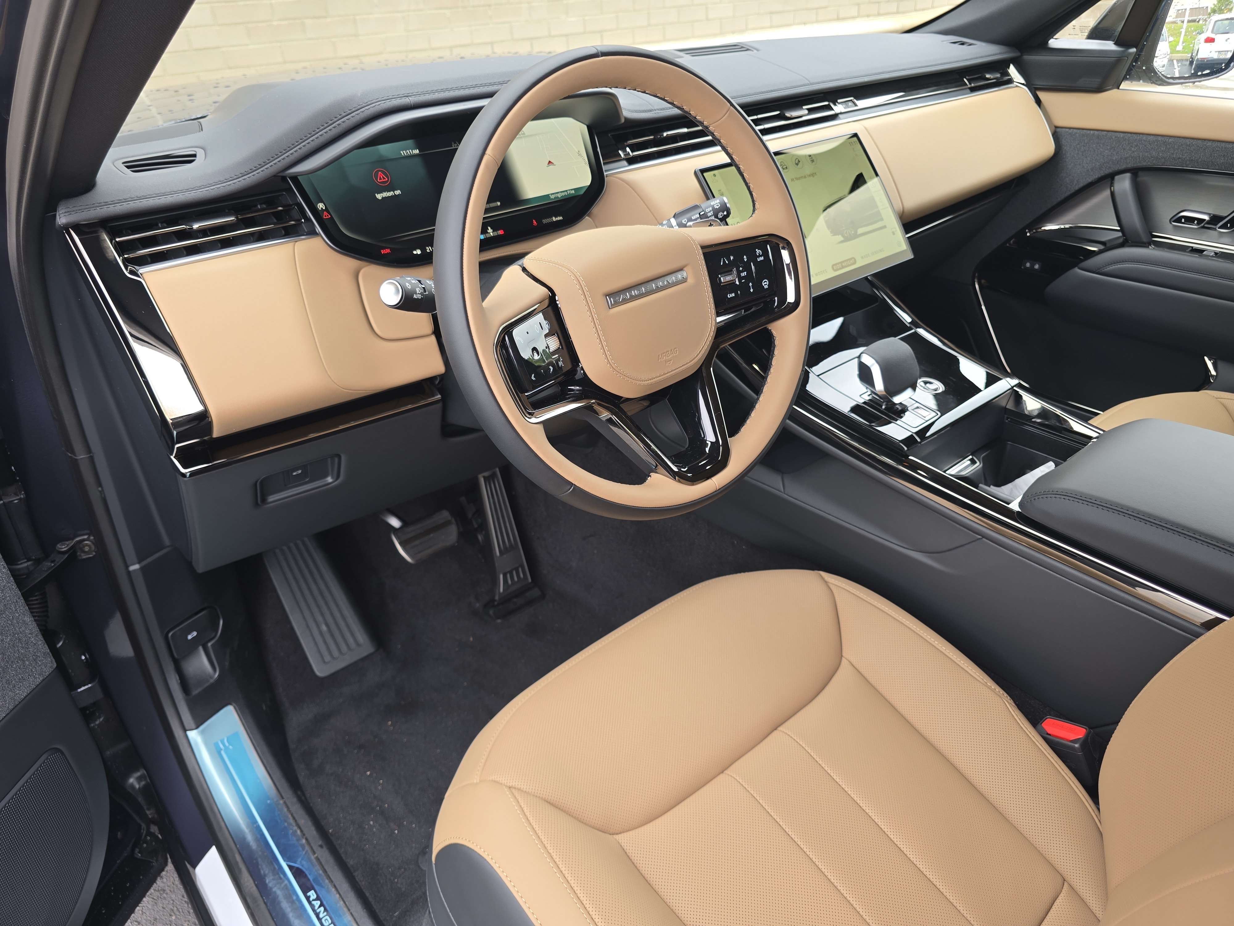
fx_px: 820
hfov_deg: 73.9
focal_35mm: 23
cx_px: 617
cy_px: 463
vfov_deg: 58.9
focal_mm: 6.3
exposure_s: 1/50
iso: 16
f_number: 1.7
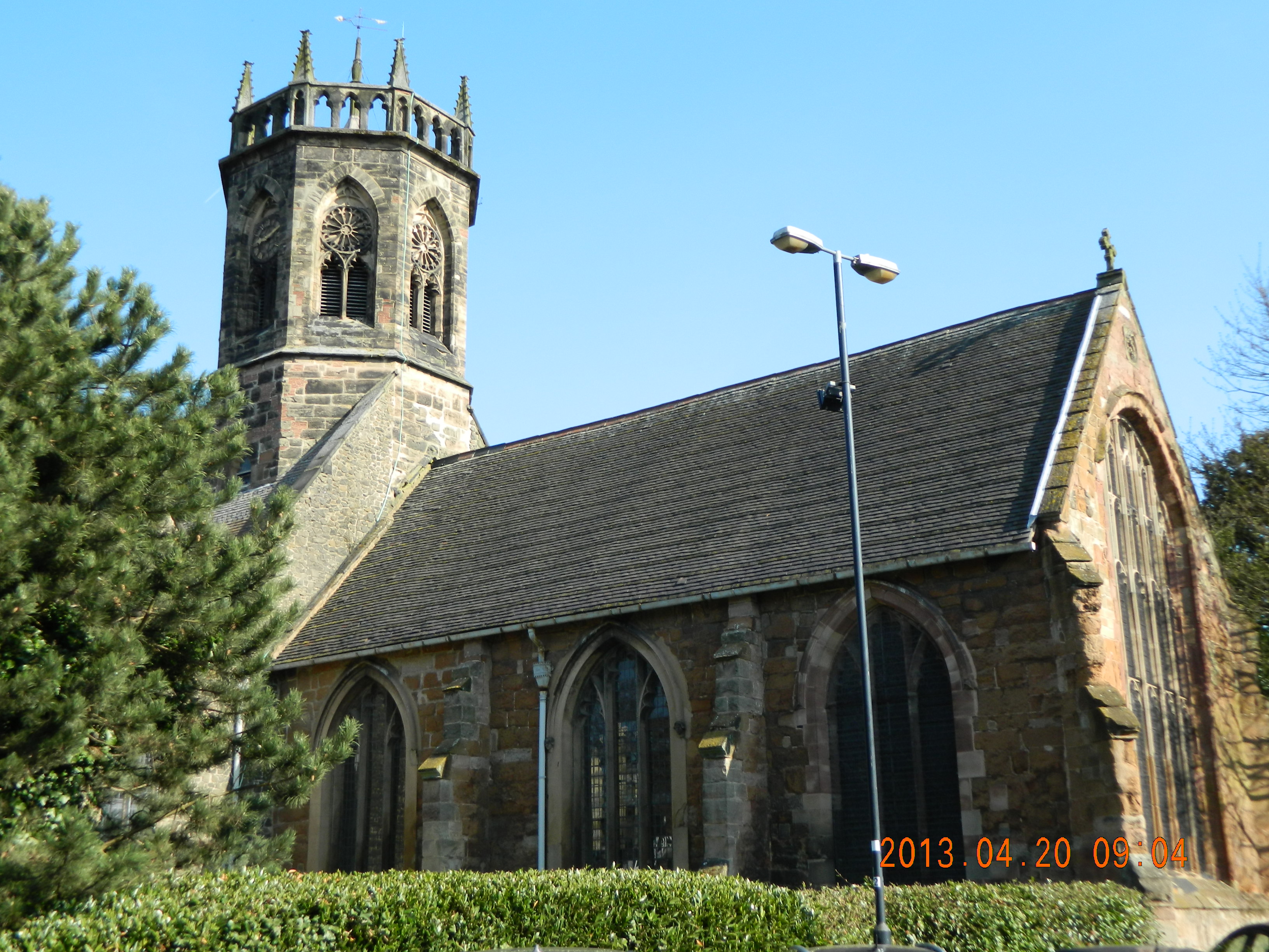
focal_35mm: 41
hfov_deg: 45.8
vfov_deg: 35.1
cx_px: 634
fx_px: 1503
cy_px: 476
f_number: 3.5
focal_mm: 7.3
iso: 80
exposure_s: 1/320
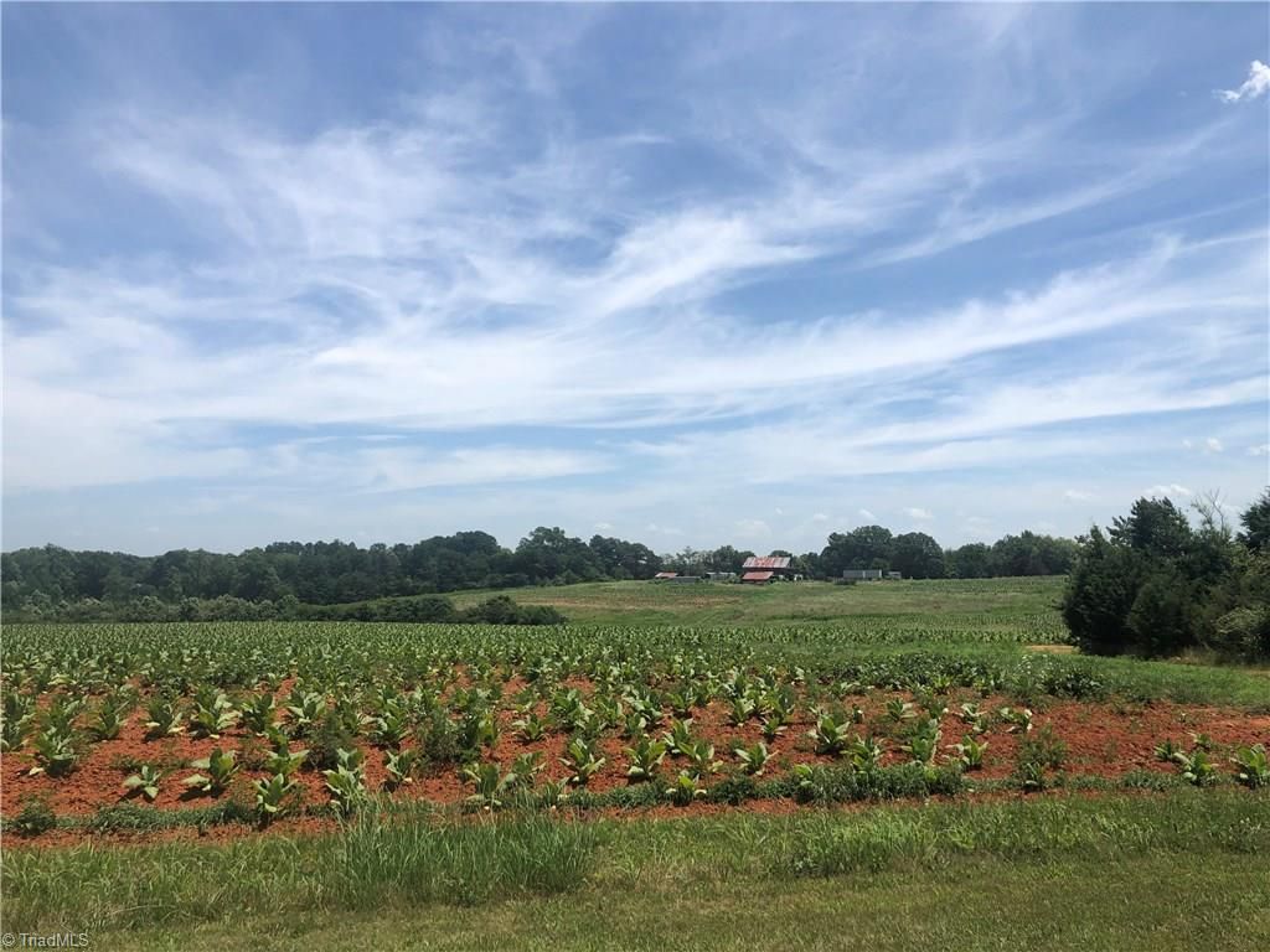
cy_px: 476
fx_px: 1027
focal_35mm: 28
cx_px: 635
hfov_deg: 63.4
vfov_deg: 49.7
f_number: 1.8
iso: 20
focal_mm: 3.99
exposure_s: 1/3690
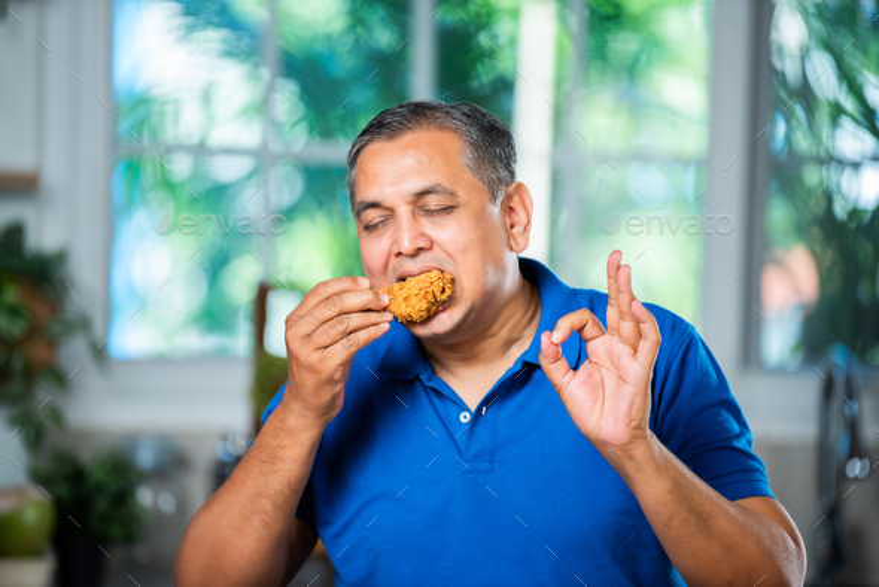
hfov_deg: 10.3
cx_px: 440
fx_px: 4885
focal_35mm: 200
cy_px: 294
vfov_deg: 6.9
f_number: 2.8
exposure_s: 1/125
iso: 160
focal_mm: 200
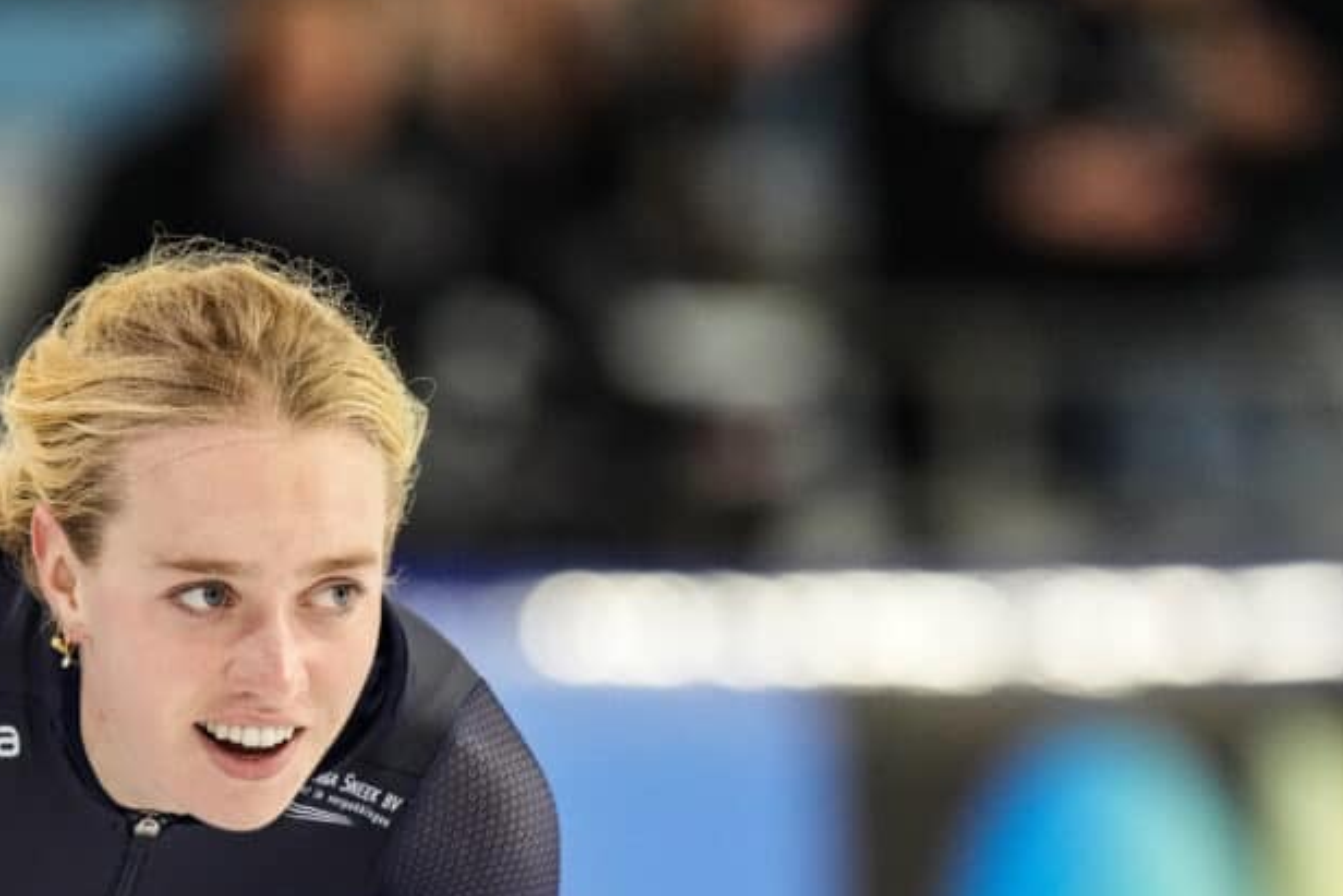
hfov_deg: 2.5
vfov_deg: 1.7
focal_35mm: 831
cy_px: 906
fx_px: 31006
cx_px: 347
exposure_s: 1/1250
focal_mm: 400
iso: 6400
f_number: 4
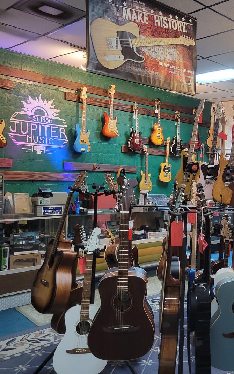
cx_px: 219
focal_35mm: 37
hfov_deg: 32.4
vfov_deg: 52.8
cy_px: 188
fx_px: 378
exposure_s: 1/40
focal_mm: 5.4
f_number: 1.8
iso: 250
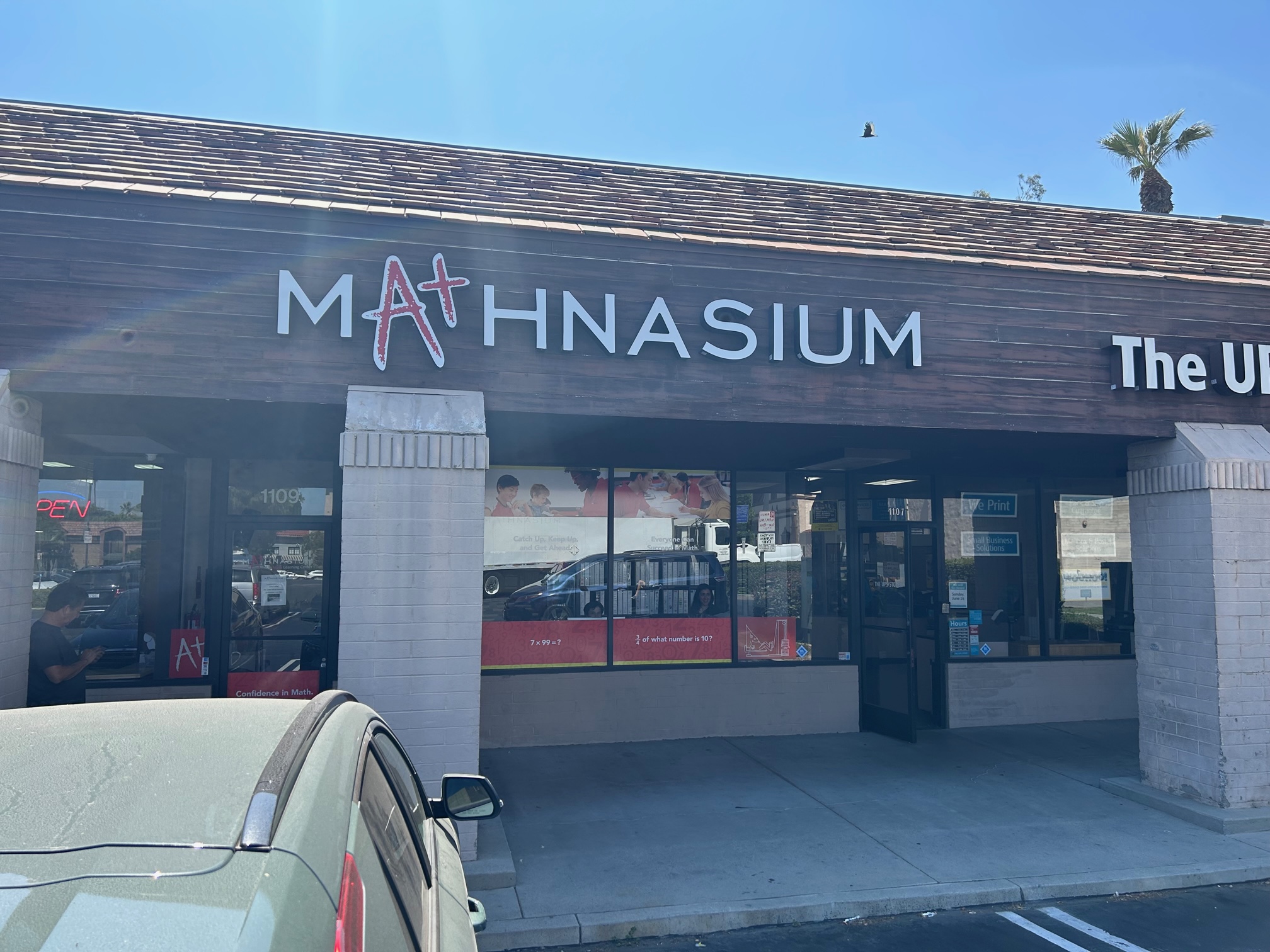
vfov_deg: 53.1
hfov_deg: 67.3
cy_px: 476
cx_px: 635
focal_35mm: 26
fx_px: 954
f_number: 1.5
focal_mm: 5.7
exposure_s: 1/1698
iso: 50
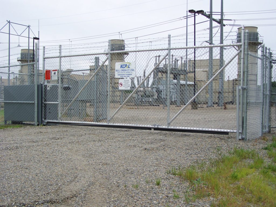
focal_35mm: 49
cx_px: 138
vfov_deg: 29.7
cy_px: 104
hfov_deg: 38.9
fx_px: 391
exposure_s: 1/250
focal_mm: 8.1
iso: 64
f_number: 2.8
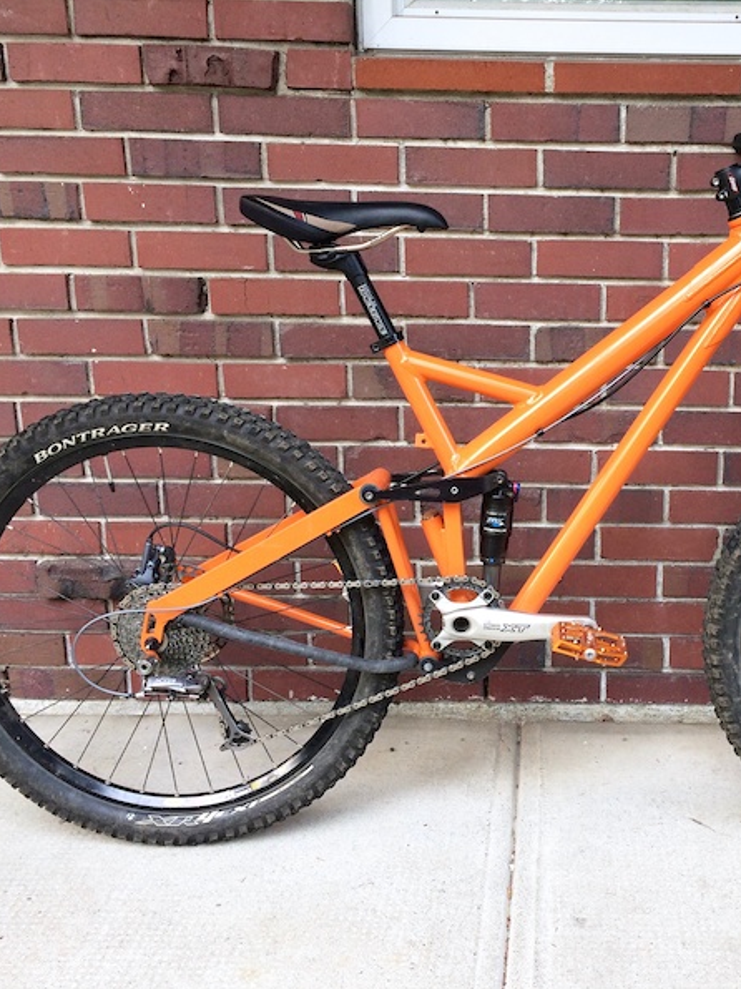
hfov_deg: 36.0
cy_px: 497
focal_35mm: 39
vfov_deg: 47.9
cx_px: 553
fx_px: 1114
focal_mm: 4.15
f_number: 2.2
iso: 50
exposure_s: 1/120
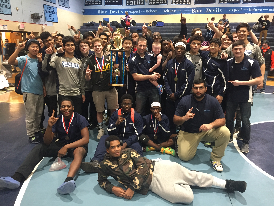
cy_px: 103
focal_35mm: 29
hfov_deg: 61.7
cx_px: 137
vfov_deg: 48.2
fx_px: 230
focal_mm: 4.15
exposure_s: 1/24
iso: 250
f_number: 2.2
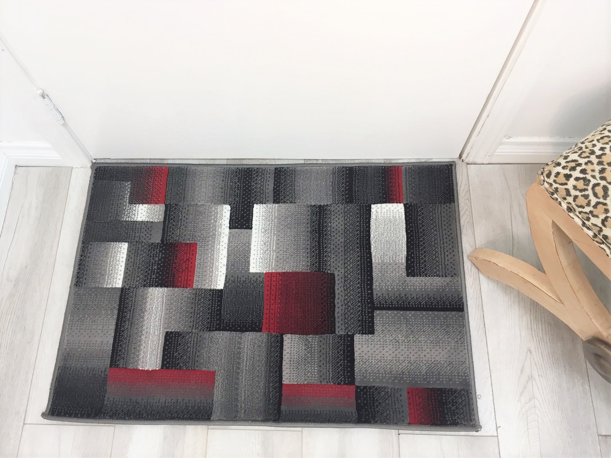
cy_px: 229
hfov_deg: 61.7
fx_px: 512
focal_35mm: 29
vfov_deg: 48.2
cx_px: 306
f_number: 2.2
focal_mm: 4.15
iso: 32
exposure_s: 1/30
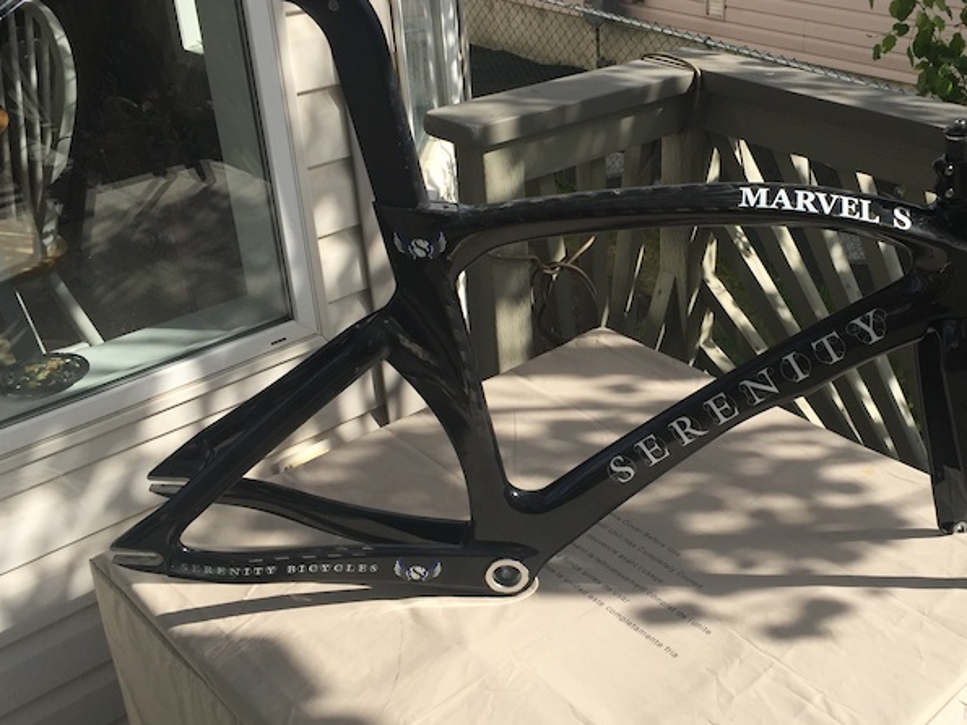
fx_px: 1089
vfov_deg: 36.8
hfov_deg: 47.2
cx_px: 631
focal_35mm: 39
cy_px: 364
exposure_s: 1/1980
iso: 32
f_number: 2.2
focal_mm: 4.15
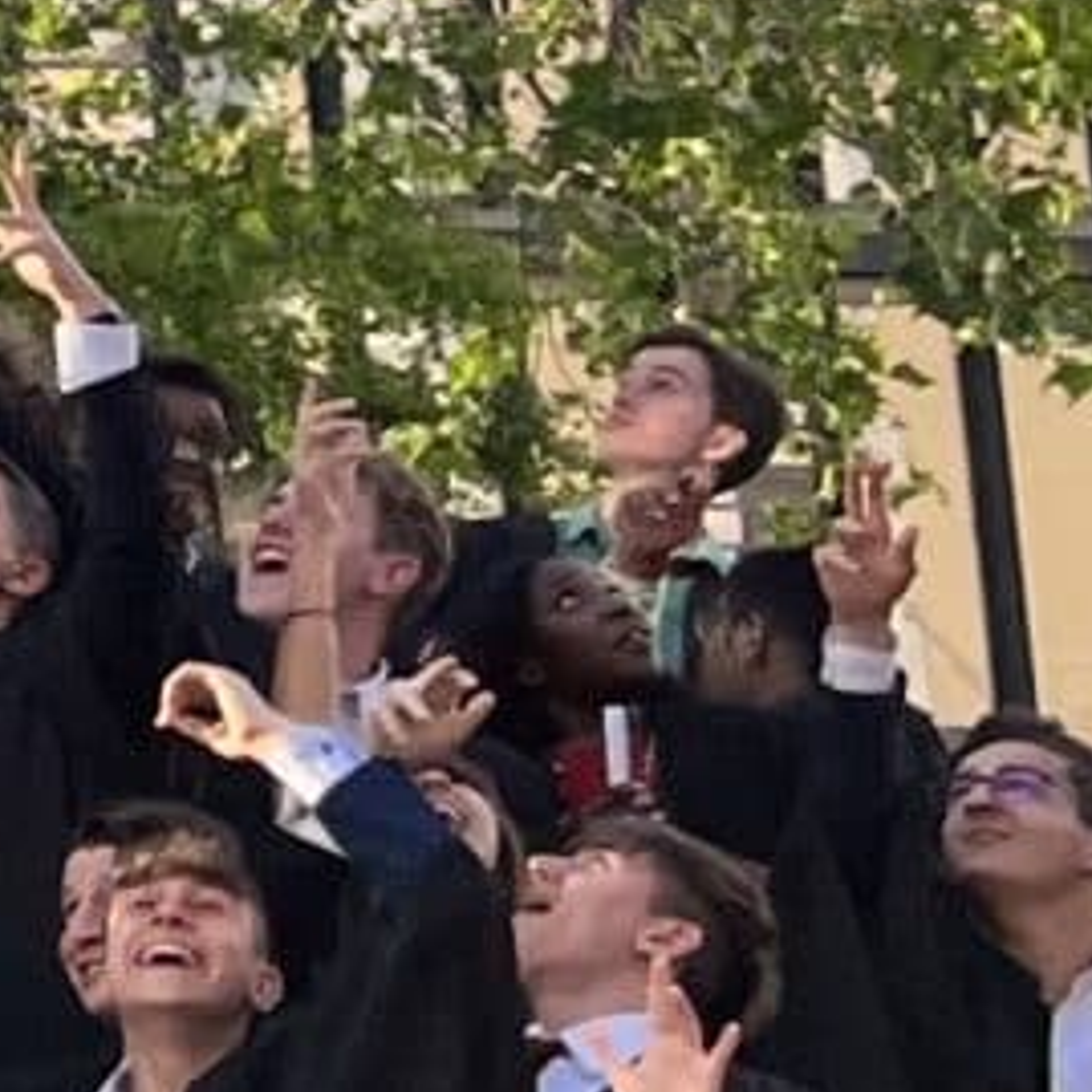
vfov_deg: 7.9
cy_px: -252
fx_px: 7816
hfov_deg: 6.6
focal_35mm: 219
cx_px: -2992
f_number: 1.5
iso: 50
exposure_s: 1/853
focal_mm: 5.7
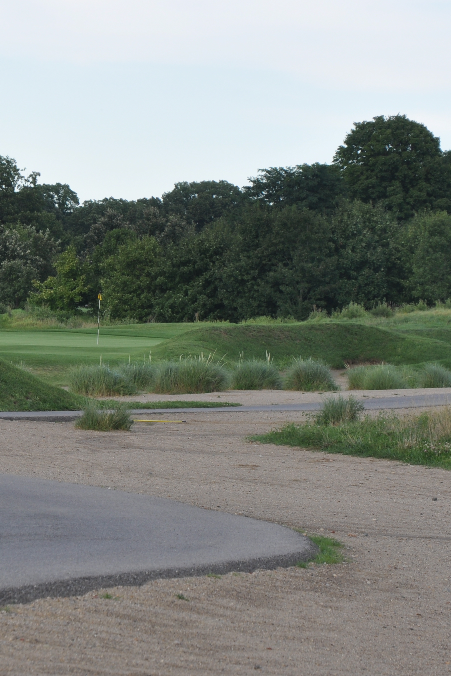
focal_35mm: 190
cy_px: 326
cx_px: 94
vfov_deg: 10.8
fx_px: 3570
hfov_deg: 7.2
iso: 200
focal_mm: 70
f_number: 7.1
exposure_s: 1/200
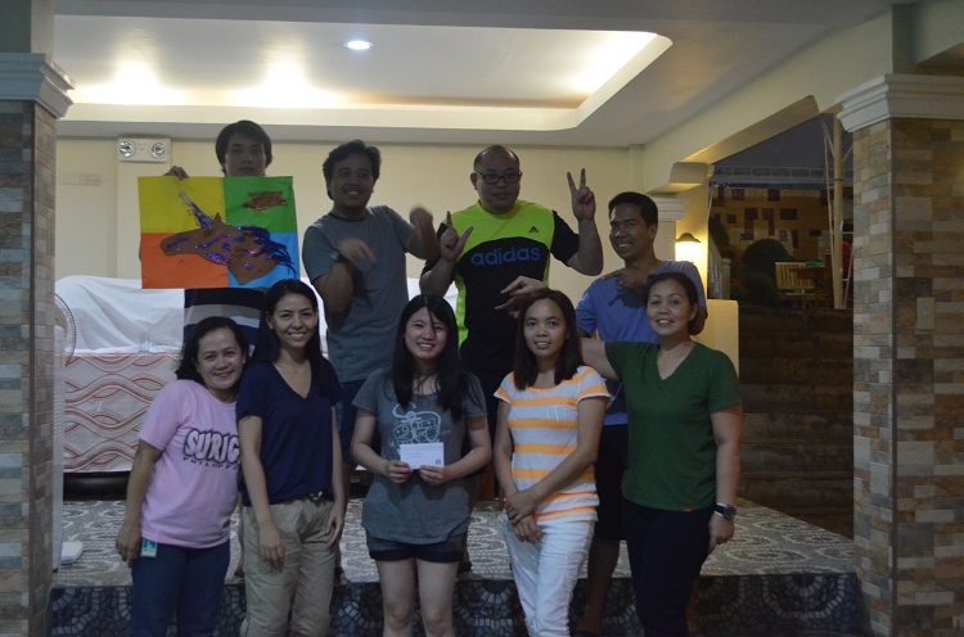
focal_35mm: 48
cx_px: 482
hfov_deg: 41.2
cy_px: 318
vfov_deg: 27.9
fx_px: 1282
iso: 3200
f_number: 4.8
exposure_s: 1/25
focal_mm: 32
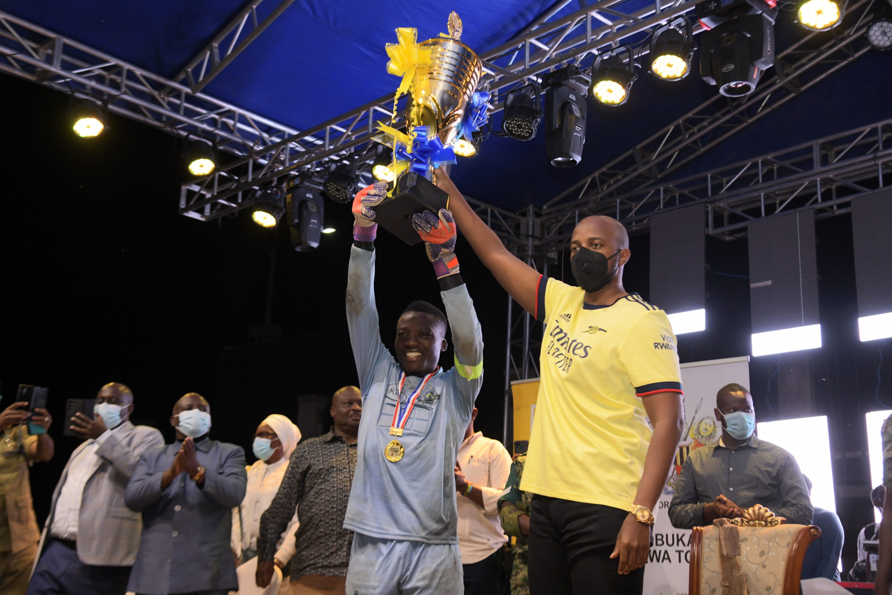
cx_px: 446
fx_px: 1189
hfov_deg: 41.1
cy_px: 298
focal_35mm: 48
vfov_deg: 28.1
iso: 1600
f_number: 5
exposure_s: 1/160
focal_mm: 48
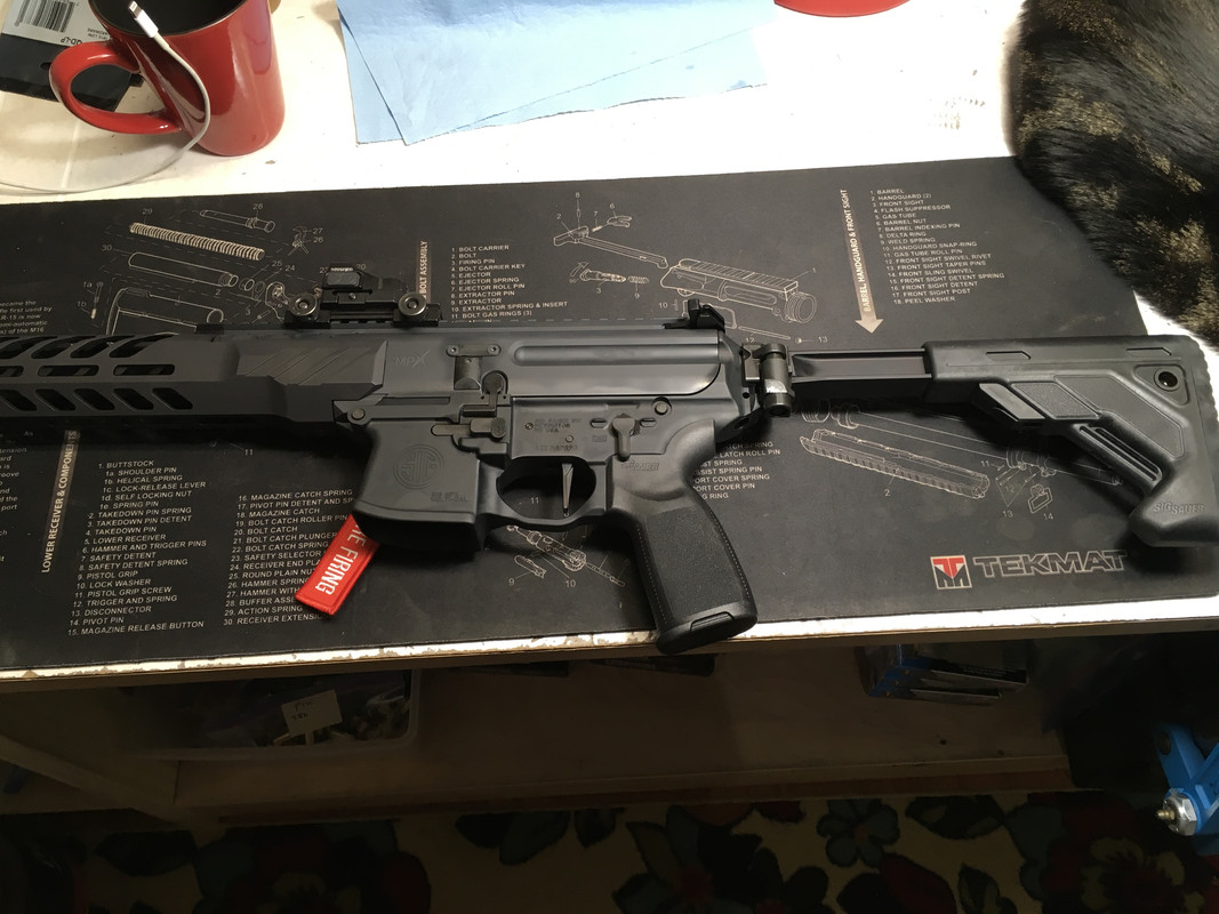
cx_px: 610
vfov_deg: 48.2
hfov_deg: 61.7
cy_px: 457
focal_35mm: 29
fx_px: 1021
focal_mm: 4.15
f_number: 2.2
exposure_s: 1/30
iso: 50
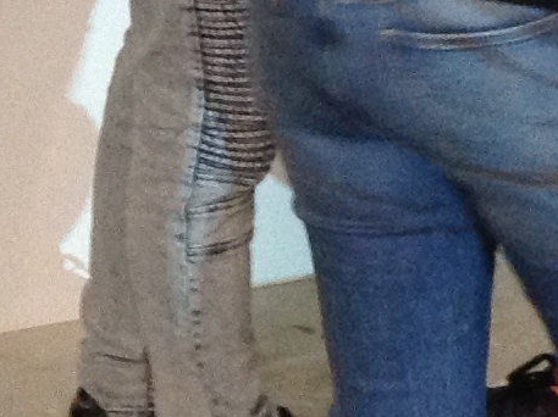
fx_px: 3012
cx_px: 388
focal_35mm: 187
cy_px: -478
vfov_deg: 7.5
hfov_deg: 10.6
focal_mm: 3.3
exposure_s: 1/24
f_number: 2.4
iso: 125
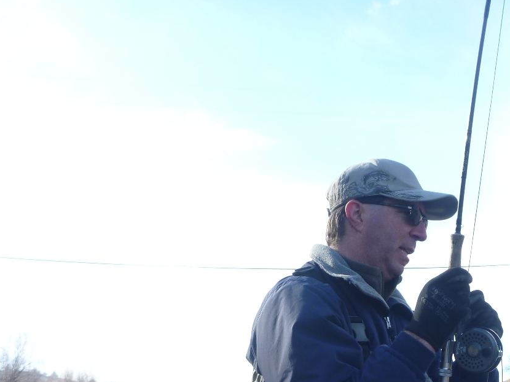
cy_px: 347
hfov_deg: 35.0
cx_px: 361
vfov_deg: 26.1
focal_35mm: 54
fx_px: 795
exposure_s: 1/250
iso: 100
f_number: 3.3
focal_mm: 4.9
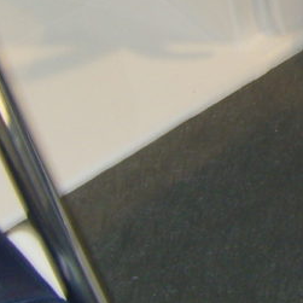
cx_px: 623
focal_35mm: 148
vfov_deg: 11.5
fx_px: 1466
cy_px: -98
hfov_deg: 10.7
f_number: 2.8
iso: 100
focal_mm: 7.4
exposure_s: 1/30
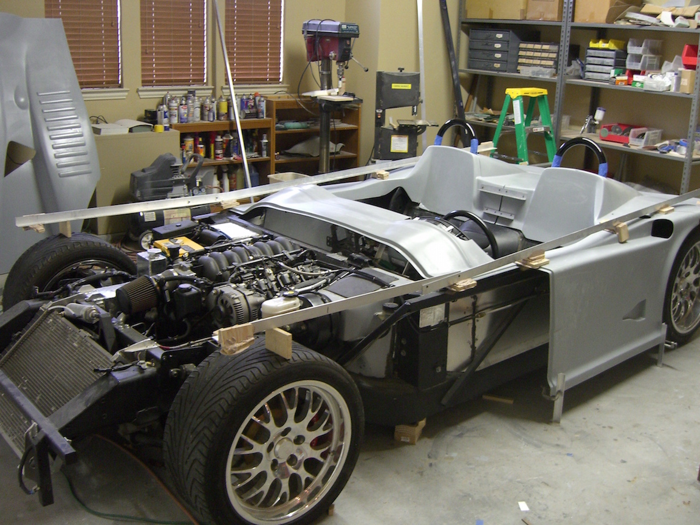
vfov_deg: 37.7
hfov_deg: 49.0
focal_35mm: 38
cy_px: 262
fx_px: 768
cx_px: 350
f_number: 2.8
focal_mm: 7.9
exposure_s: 1/20
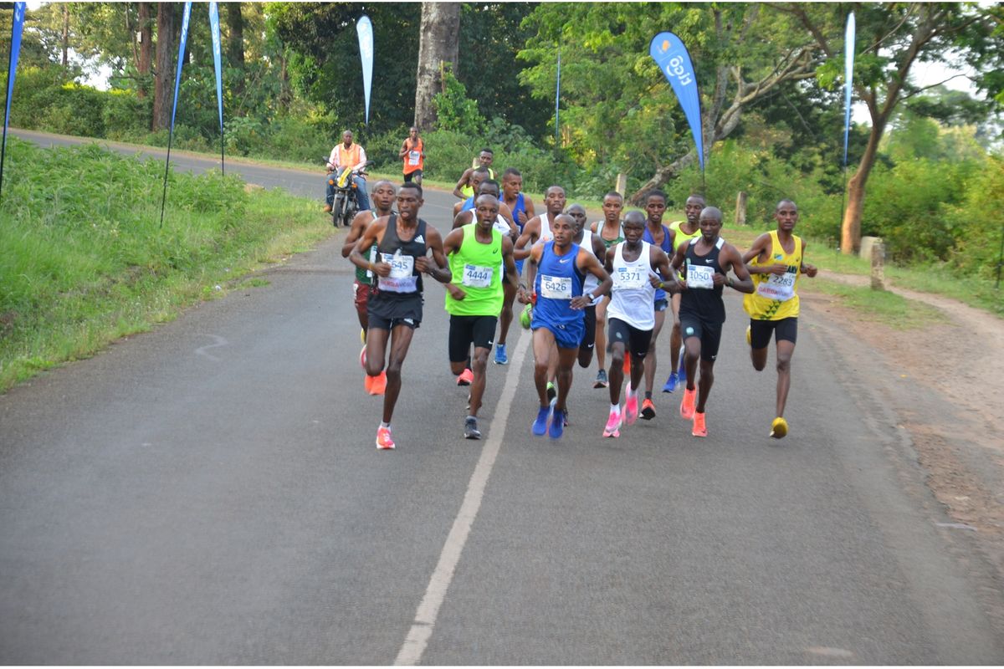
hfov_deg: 13.0
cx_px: 502
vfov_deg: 8.7
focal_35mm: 158
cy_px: 334
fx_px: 4392
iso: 400
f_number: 5.6
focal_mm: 105
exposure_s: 1/80
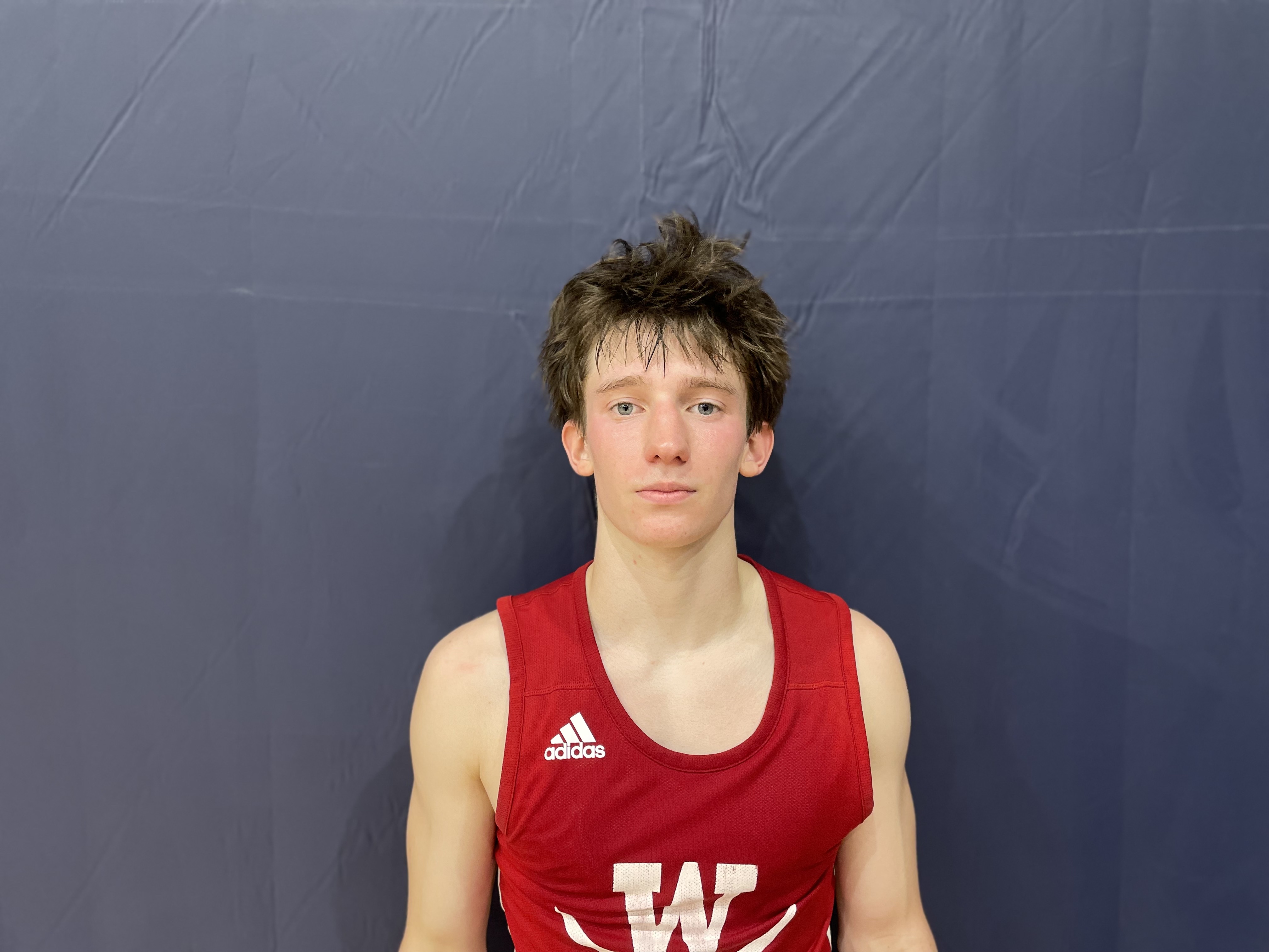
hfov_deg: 67.3
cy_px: 476
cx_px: 634
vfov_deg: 53.1
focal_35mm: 26
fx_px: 953
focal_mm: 4.2
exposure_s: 1/60
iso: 125
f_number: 1.6
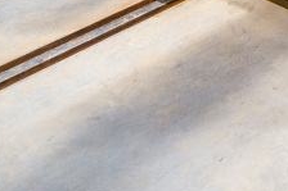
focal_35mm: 75
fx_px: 600
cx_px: 427
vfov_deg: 12.7
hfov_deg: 22.4
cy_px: -304
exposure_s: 1/160
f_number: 2.8
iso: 140
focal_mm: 14
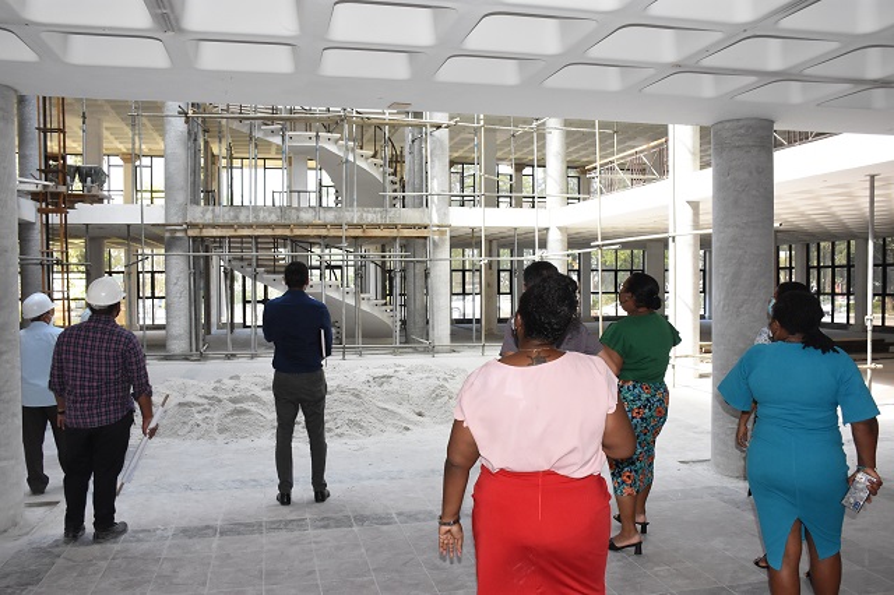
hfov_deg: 62.0
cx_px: 447
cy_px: 298
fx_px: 745
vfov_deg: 43.6
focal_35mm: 30
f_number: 5.6
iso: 1600
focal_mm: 20
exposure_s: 1/125
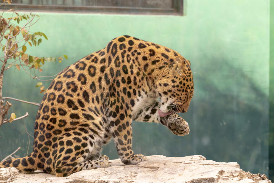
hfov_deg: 10.3
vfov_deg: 6.9
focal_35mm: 200
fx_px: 1522
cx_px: 137
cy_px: 92
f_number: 5.6
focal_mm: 200
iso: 400
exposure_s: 1/125
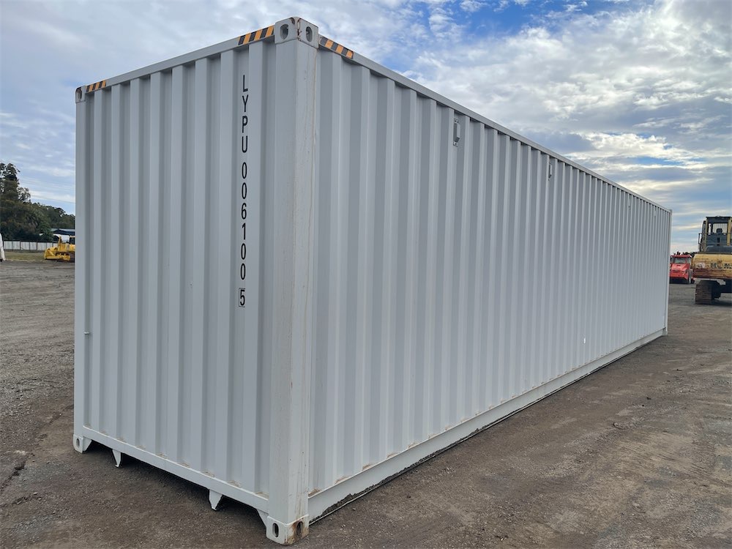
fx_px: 550
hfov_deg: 67.3
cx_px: 366
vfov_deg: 53.1
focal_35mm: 26
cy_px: 274
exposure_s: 1/1715
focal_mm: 5.1
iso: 32
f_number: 1.6
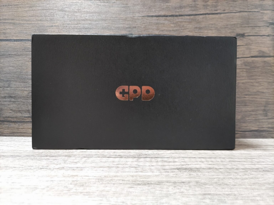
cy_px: 102
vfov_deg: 53.1
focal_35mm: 26
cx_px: 137
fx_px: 206
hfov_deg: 67.3
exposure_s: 1/50
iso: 805
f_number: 1.79
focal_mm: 4.8
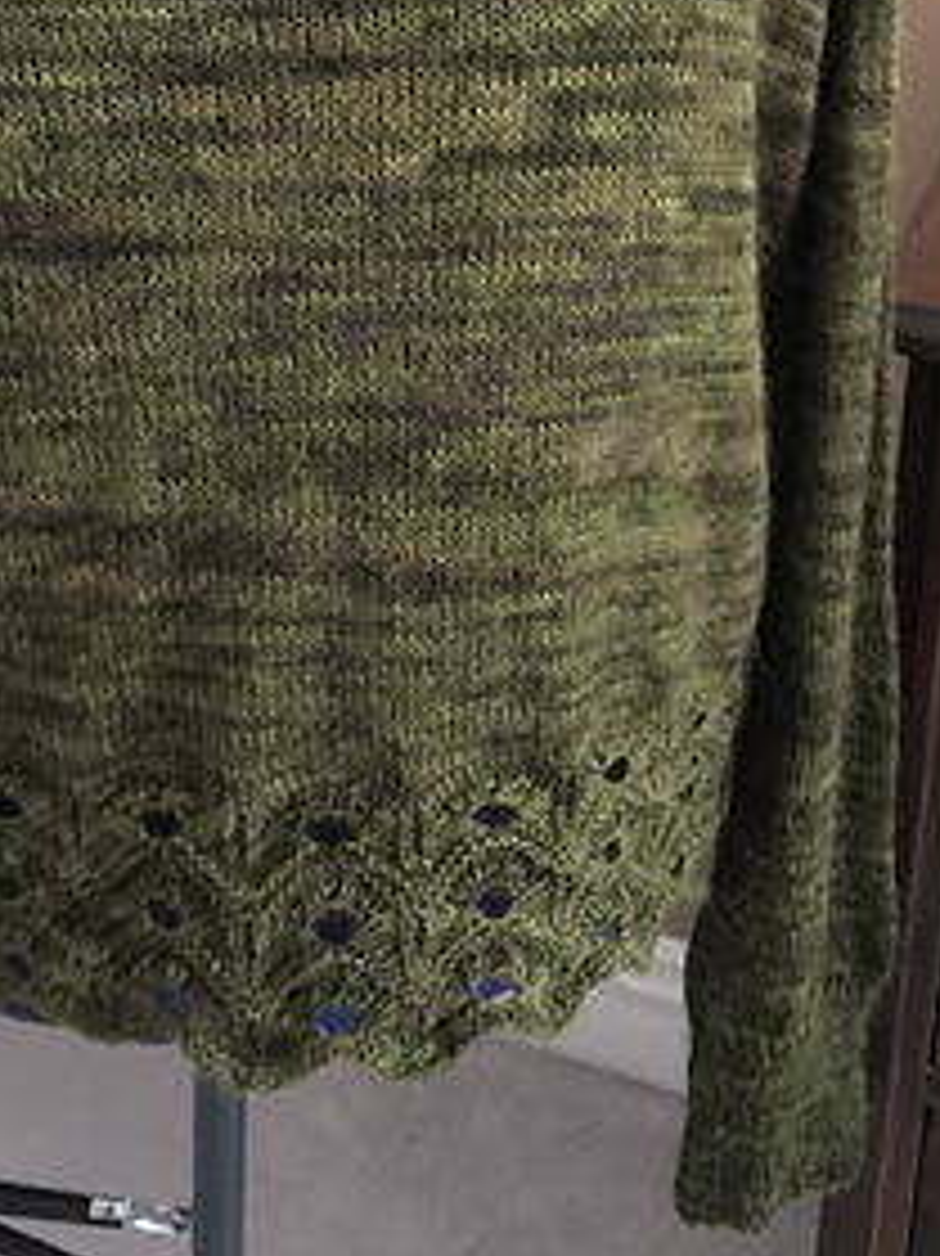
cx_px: 331
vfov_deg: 35.0
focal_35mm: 52
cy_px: 158
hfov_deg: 27.9
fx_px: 1884
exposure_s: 1/4
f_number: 2.2
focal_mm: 4.15
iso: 125
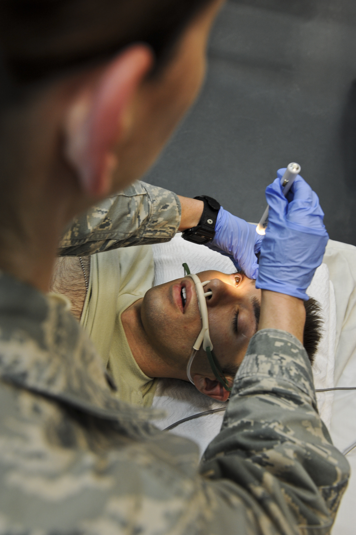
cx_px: 178
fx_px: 594
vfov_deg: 48.5
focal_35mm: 40
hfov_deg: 33.4
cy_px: 268
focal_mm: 40
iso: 1000
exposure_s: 1/25
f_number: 6.3
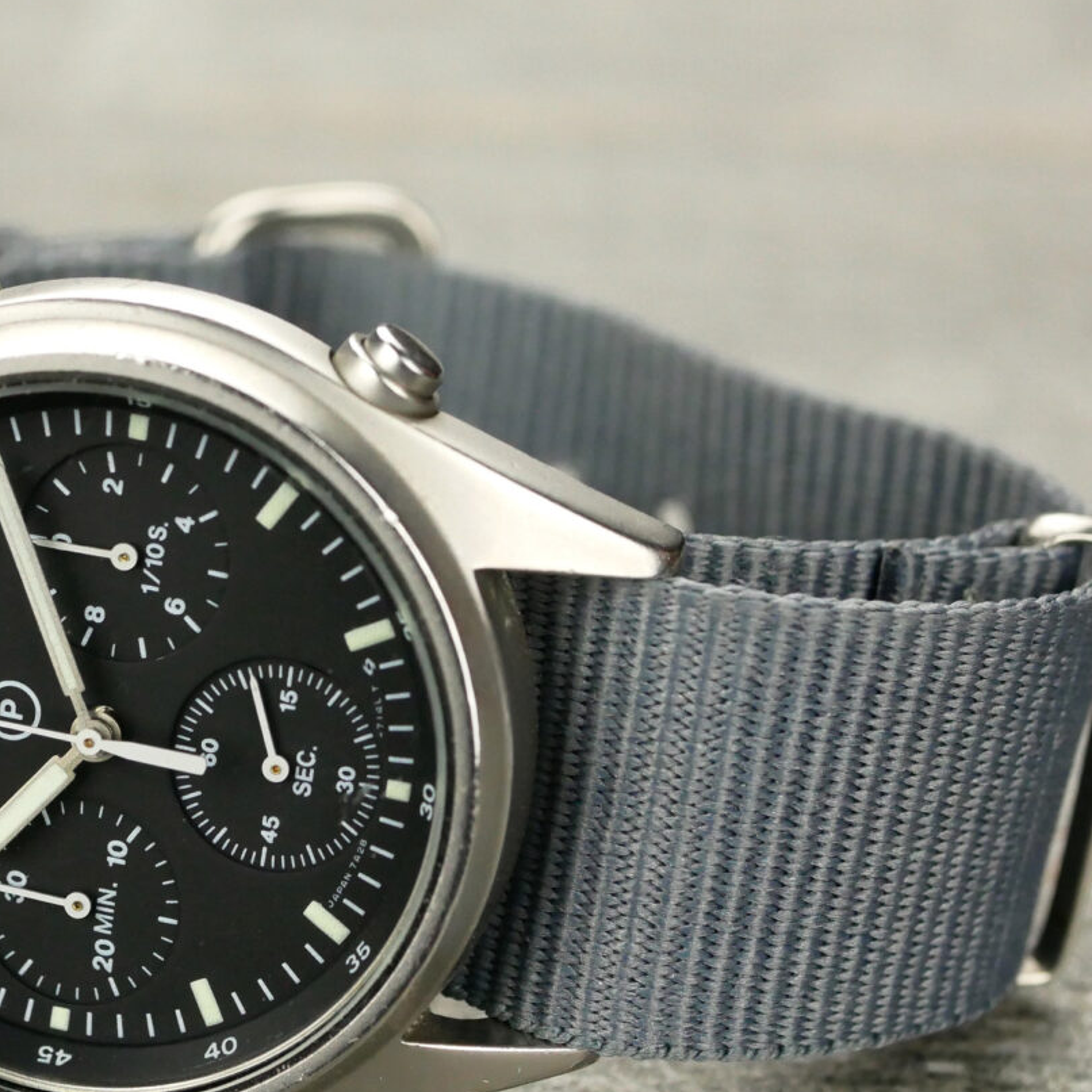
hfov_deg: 17.2
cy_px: 613
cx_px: 334
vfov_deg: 17.2
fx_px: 3605
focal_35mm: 101
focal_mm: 30
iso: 1600
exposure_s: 1/320
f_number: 5
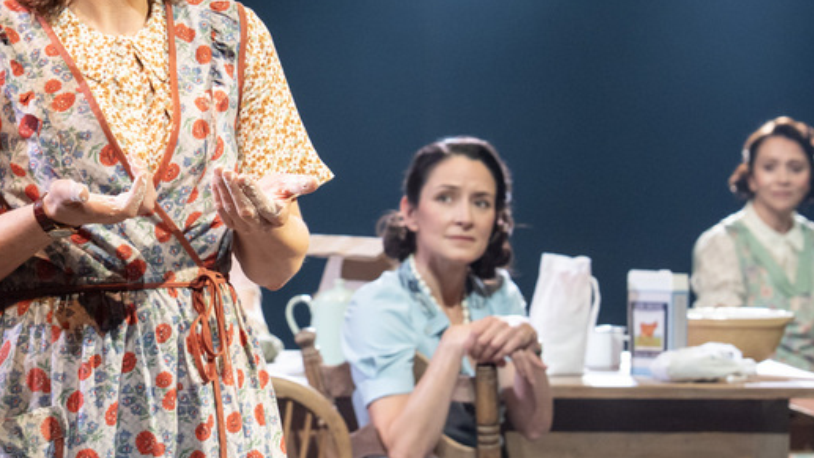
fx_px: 3152
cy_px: 219
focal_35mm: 146
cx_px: 160
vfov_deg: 8.3
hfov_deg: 14.6
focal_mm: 64
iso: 1600
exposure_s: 1/160
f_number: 4.5
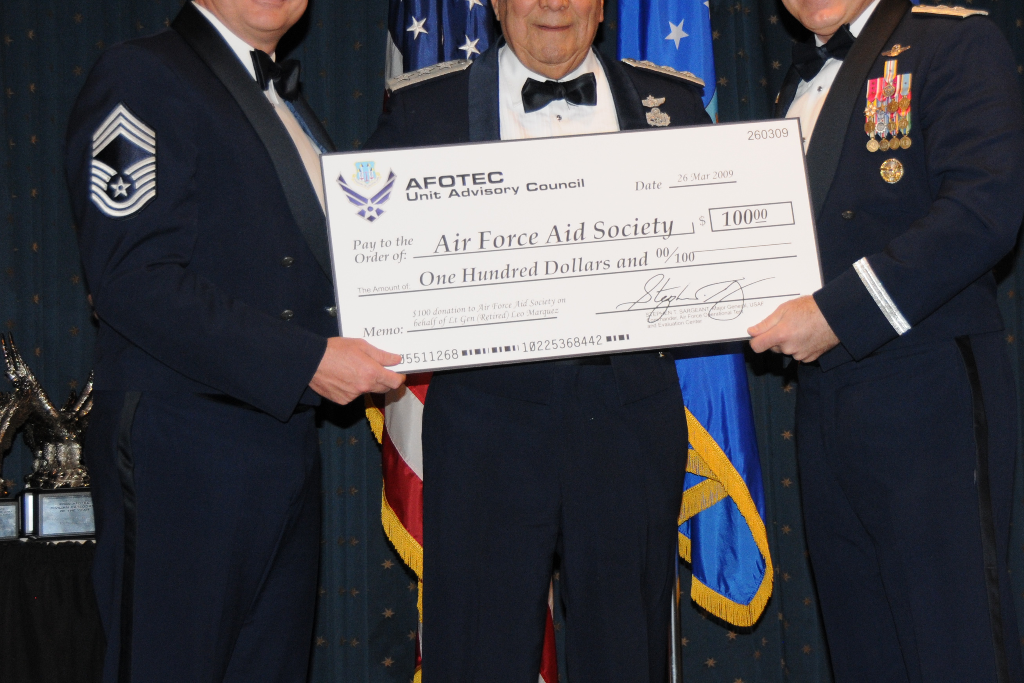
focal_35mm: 86
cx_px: 732
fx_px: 2441
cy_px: 272
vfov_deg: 15.9
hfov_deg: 23.5
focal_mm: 35
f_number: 4.5
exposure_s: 1/60
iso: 640
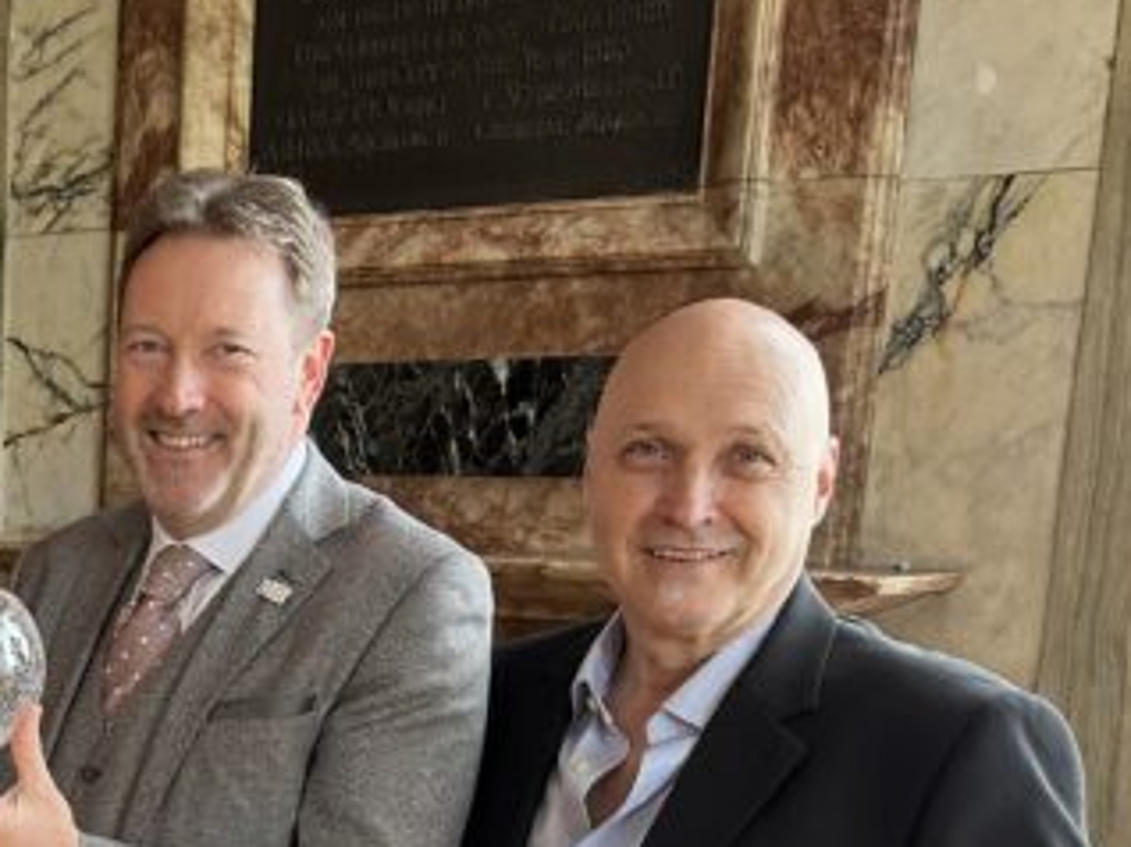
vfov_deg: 24.2
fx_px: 1894
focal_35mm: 58
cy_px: 829
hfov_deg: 30.4
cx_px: -57
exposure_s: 1/106
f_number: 1.78
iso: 250
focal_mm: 6.86
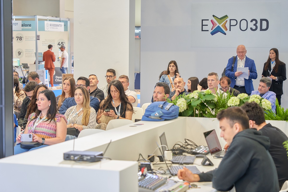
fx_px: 624
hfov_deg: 26.0
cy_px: 96
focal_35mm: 78
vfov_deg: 17.5
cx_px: 144
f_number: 4.5
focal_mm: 78
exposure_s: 1/60
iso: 1000
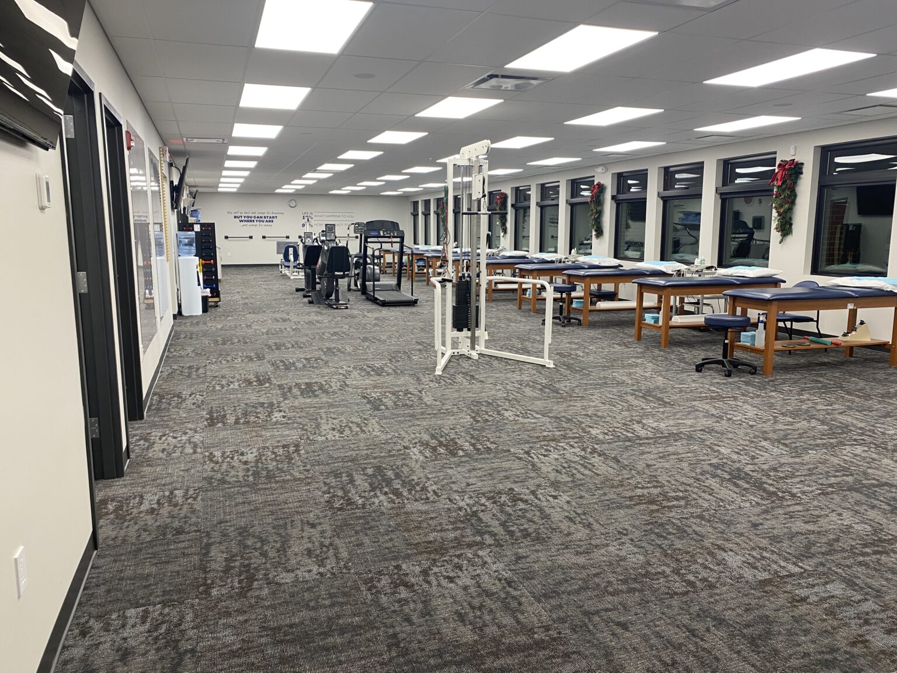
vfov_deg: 53.1
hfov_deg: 67.3
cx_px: 448
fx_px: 674
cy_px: 336
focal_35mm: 26
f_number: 1.8
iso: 80
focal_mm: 4.25
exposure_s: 1/60
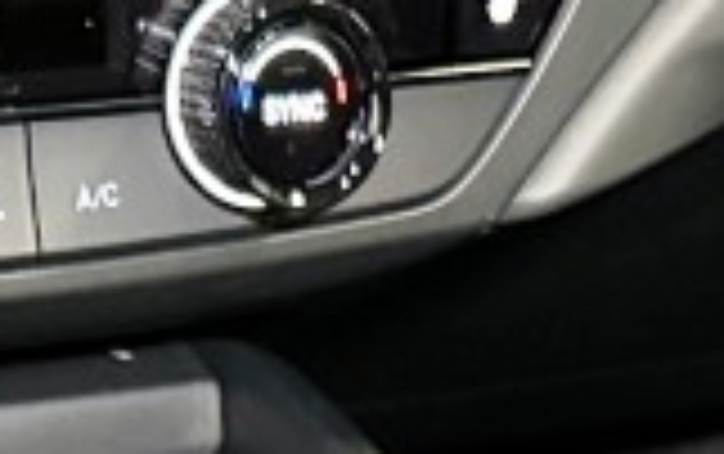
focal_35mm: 162
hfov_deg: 12.9
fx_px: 3200
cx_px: 513
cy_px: 1358
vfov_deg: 7.2
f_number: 1.78
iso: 1000
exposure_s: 1/30
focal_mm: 6.86
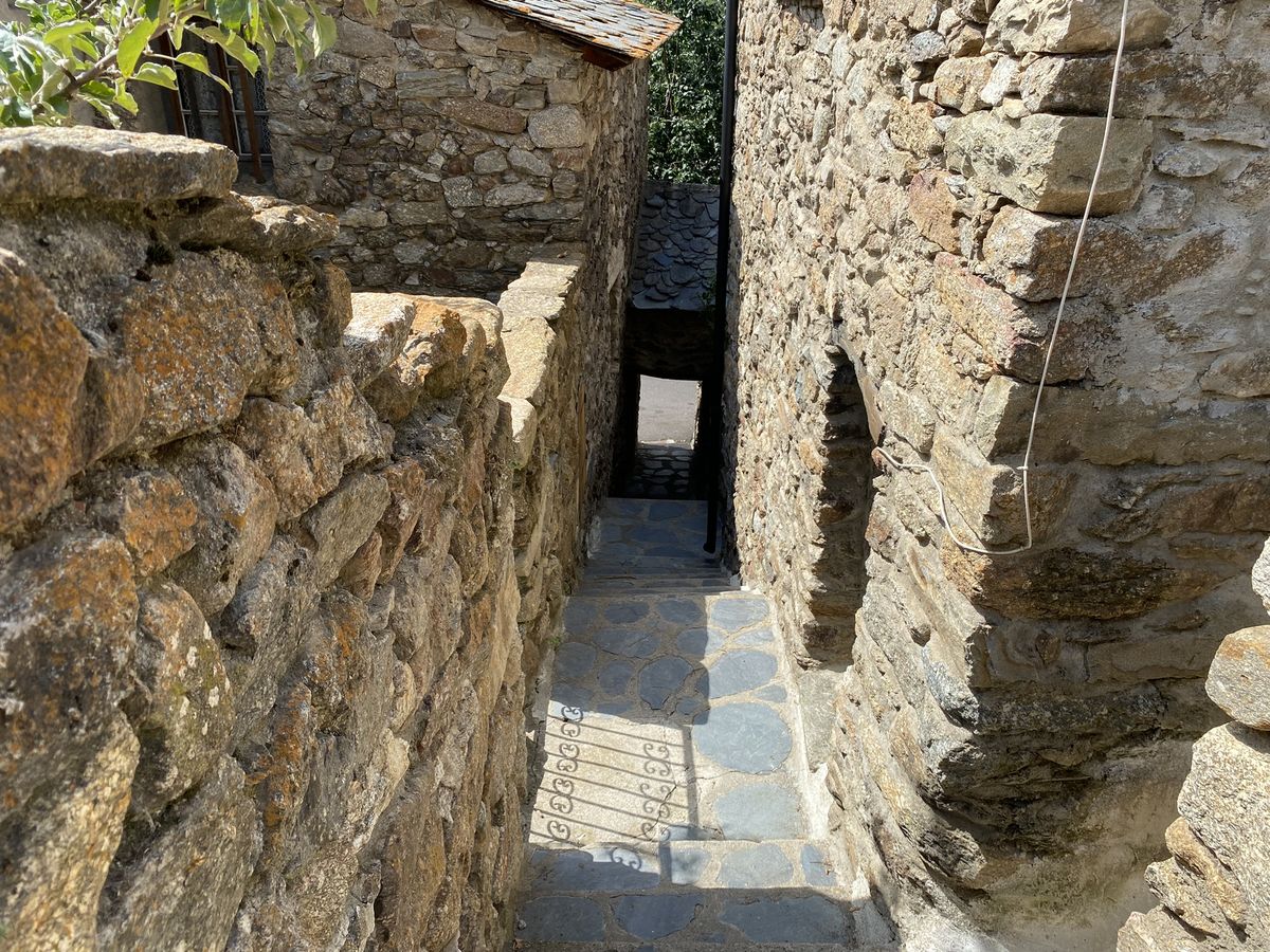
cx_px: 635
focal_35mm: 26
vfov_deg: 53.1
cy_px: 476
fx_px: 954
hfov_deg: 67.3
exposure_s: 1/1157
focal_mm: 4.25
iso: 32
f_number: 1.8
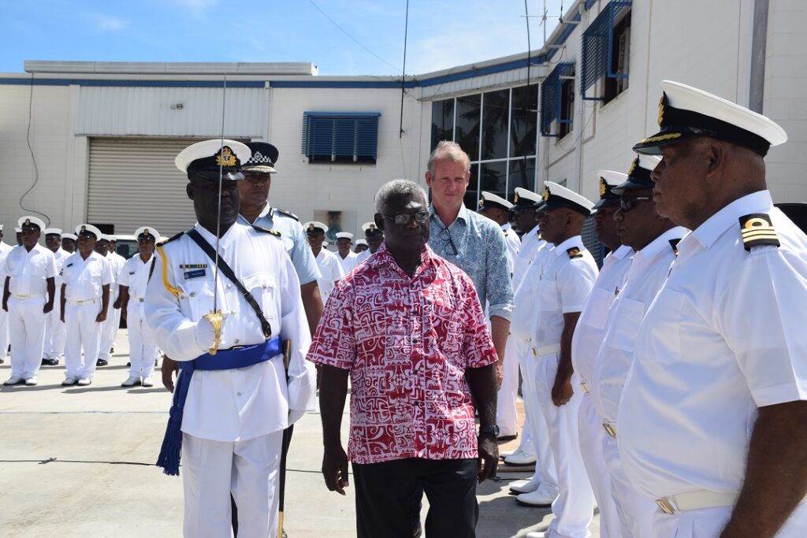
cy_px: 269
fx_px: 1009
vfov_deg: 29.9
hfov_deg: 43.6
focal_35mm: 45
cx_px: 404
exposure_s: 1/400
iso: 200
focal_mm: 30
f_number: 10
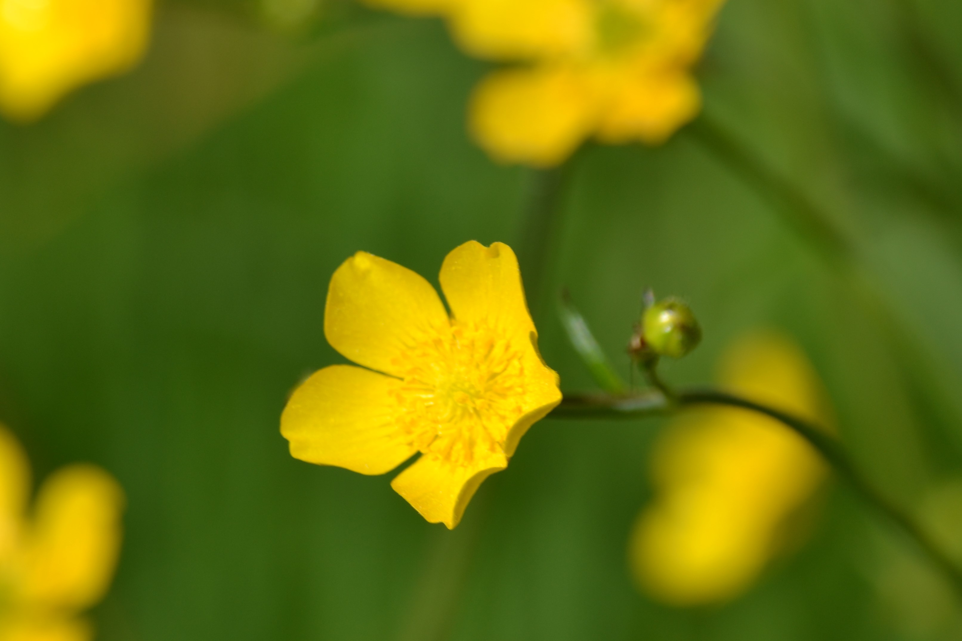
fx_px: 12026
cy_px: 320
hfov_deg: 4.6
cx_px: 481
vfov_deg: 3.1
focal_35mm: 450
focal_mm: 300
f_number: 8
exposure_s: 1/250
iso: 100
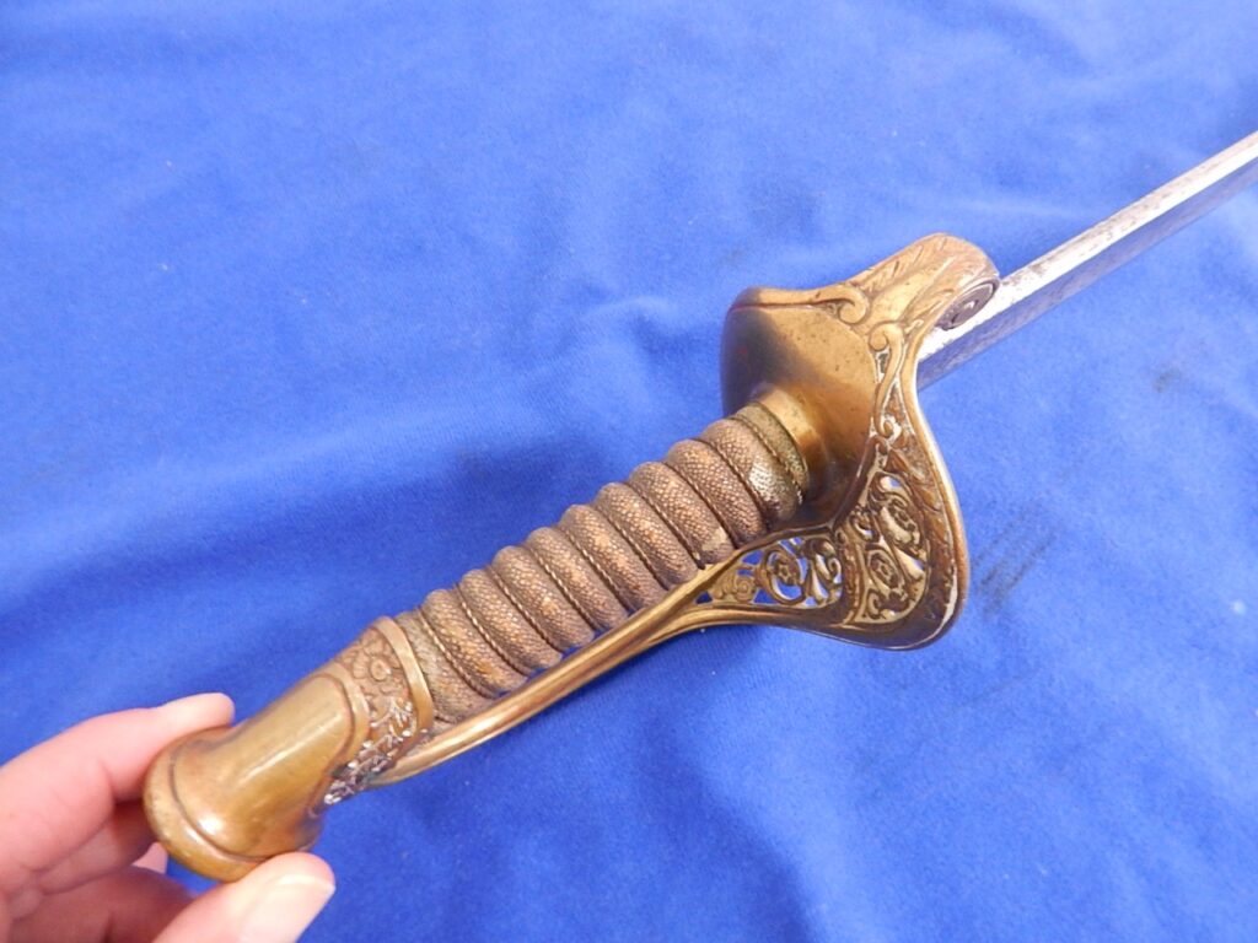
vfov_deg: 61.1
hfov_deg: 76.4
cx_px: 629
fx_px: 800
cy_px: 472
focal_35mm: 22
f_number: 3
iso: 400
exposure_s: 1/8
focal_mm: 4
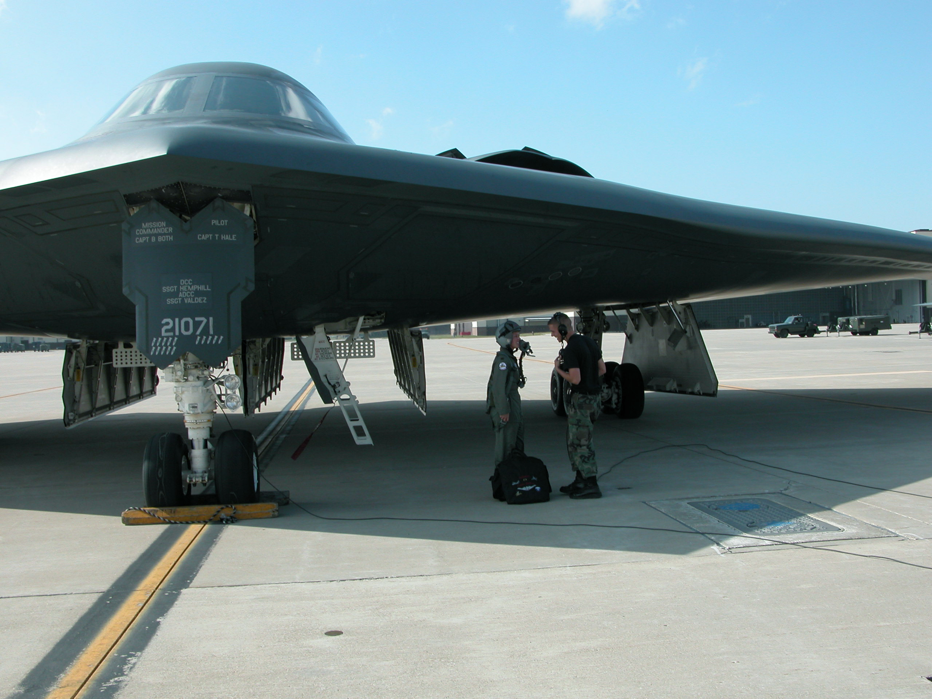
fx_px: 1050
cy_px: 350
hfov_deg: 47.9
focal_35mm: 39
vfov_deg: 36.8
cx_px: 466
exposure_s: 1/277
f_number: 6.4
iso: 100
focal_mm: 10
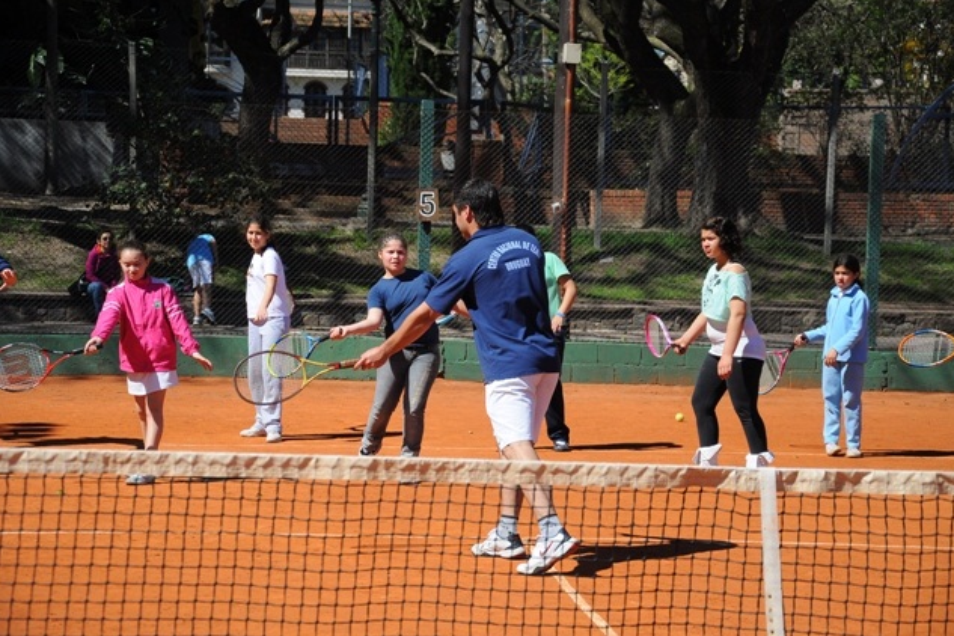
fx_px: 2650
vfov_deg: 13.7
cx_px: 481
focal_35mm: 100
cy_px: 317
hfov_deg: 20.4
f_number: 6.3
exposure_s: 1/1600
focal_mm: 66
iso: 320
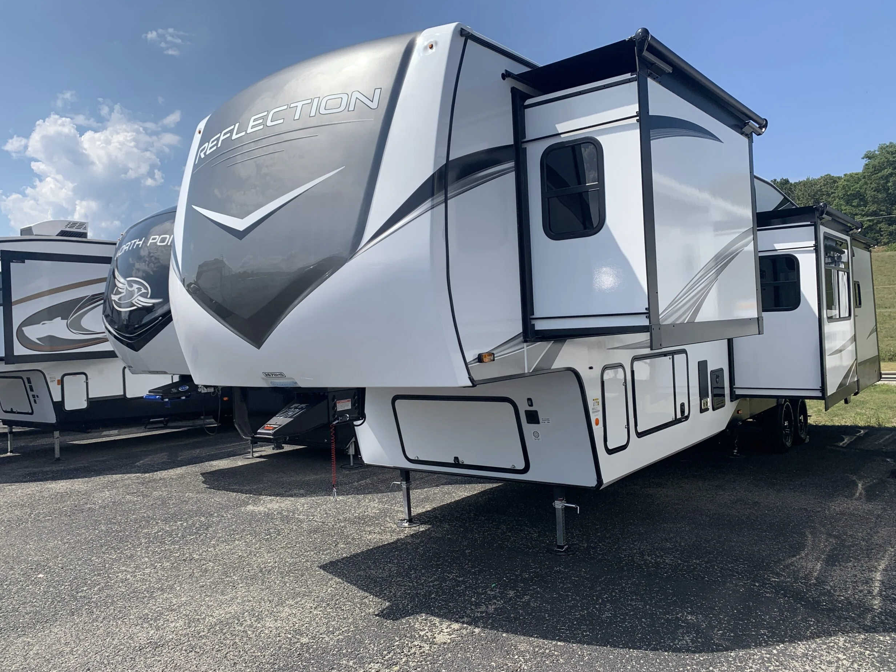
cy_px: 330
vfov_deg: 51.4
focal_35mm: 27
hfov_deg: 65.3
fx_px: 699
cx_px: 442
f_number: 1.8
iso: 25
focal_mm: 4.25
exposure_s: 1/2309
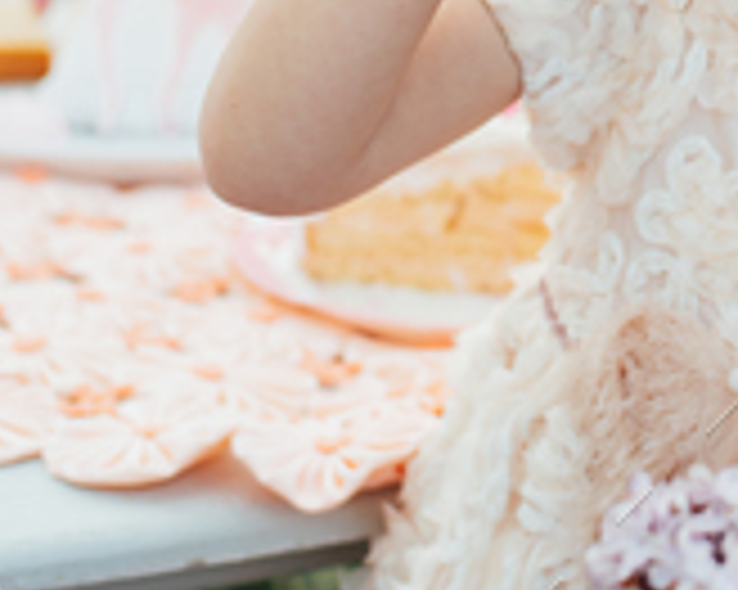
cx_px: 927
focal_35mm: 169
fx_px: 3689
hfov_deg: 11.2
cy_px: -275
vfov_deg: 8.9
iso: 320
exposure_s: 1/320
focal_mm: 50
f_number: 3.2
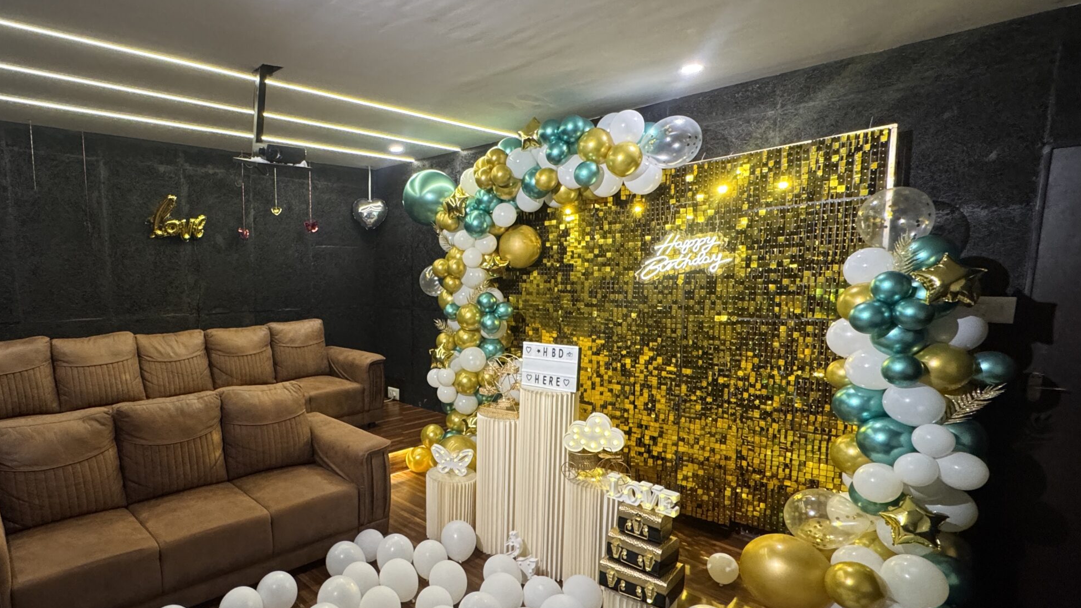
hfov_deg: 84.5
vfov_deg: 55.6
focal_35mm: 20
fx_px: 573
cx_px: 387
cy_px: 350
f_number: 2.2
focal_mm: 2.22
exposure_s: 1/50
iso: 400
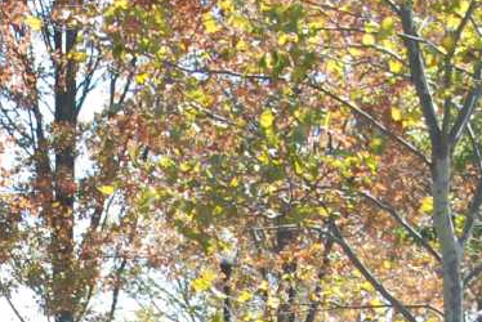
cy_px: 626
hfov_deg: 6.6
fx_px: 4180
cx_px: 31
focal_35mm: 312
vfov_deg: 4.4
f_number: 7.1
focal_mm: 38
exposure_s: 1/200
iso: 200
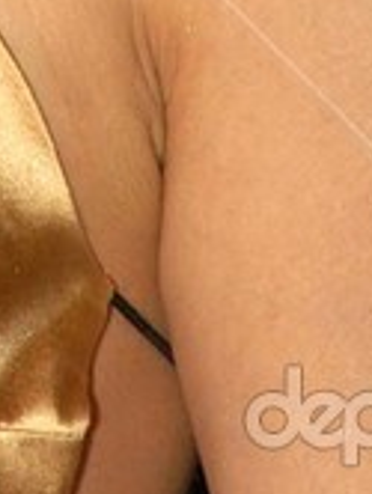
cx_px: -548
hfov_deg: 2.0
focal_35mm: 753
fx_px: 10761
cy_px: -772
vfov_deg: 2.6
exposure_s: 1/200
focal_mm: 85
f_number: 6.3
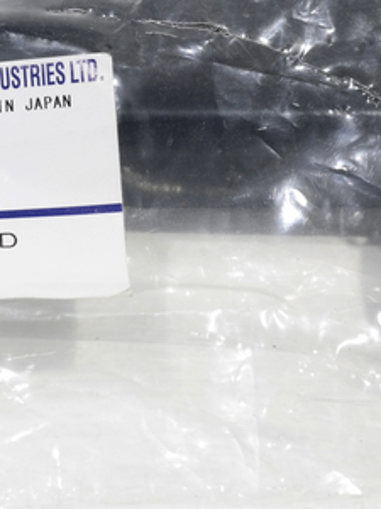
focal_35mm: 172
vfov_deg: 11.5
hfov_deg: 8.5
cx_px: -80
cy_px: 238
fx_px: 2530
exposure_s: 1
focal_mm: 55
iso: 160
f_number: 18
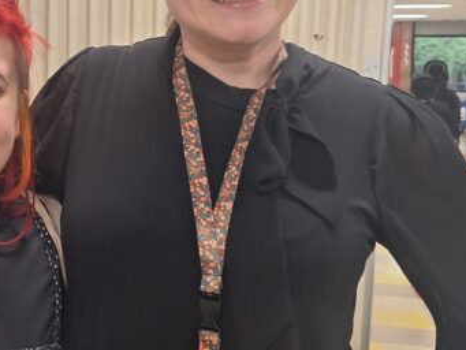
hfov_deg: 34.2
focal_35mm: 54
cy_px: 126
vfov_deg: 26.9
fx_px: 727
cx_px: 81
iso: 160
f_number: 1.8
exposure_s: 1/40
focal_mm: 5.54
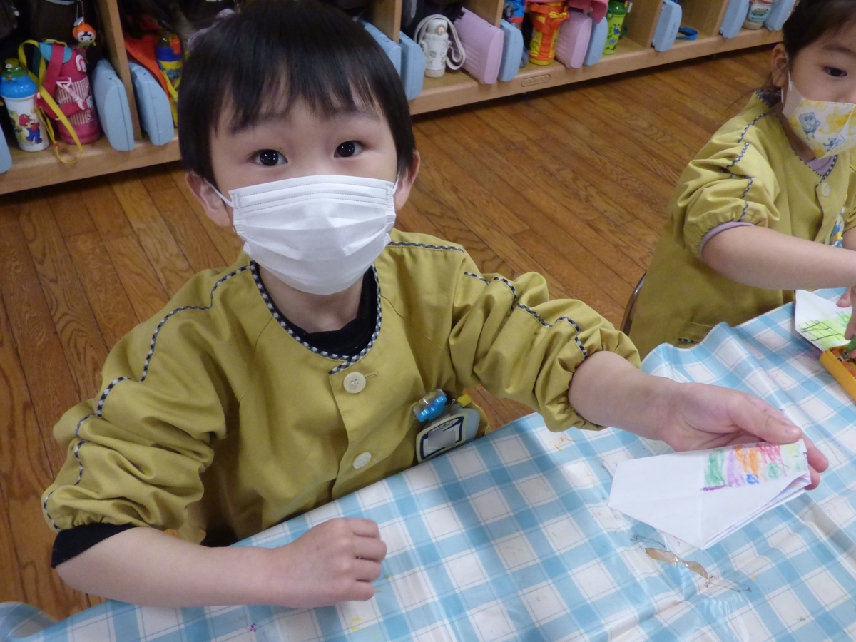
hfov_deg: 63.4
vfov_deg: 49.7
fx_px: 692
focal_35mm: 28
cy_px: 321
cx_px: 428
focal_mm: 4.83
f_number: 3.2
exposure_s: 1/80
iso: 800
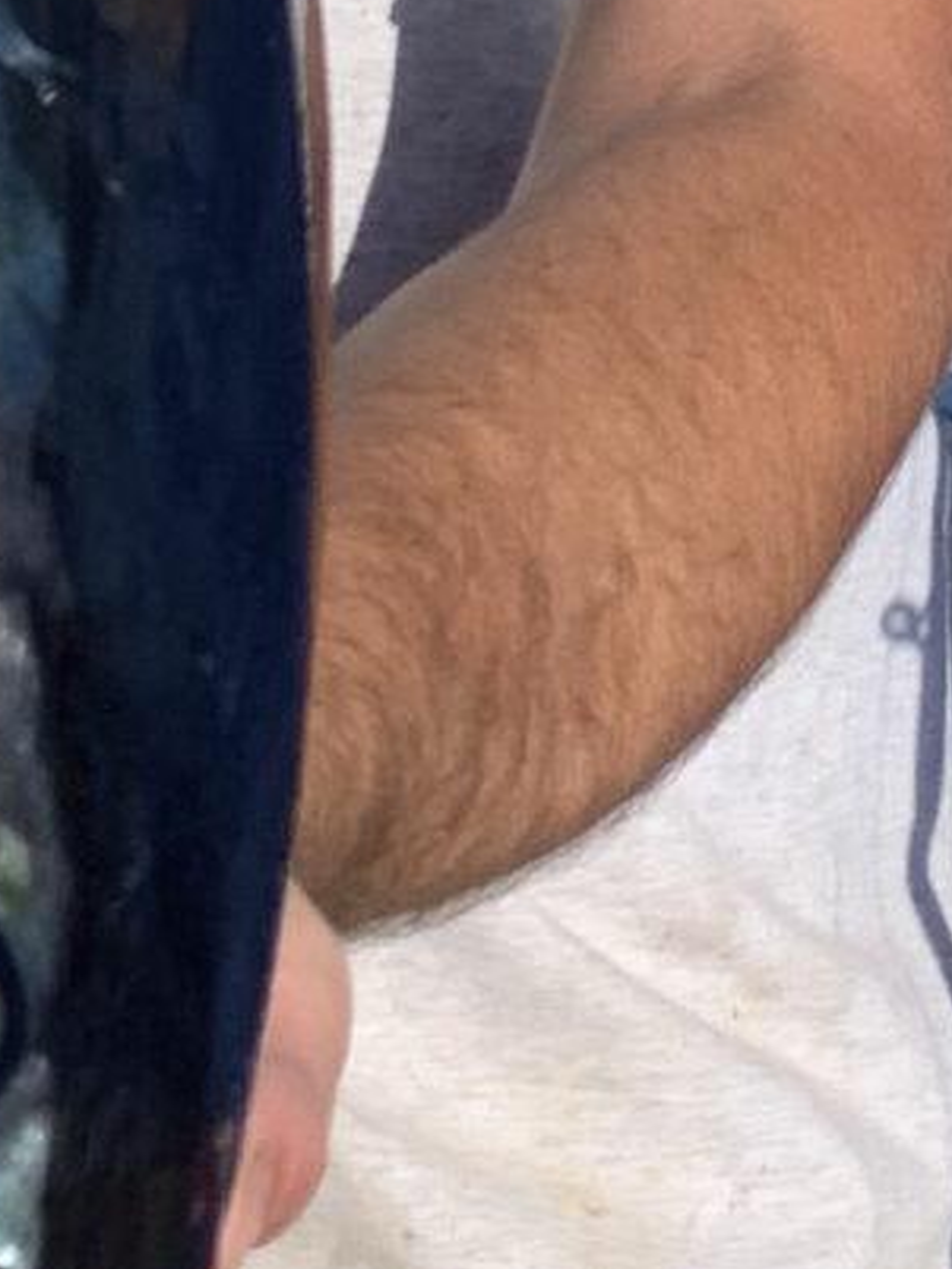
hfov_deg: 8.9
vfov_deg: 11.2
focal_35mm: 166
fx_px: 6084
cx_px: 1015
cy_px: -861
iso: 25
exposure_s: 1/2545
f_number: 1.8
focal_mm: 4.25
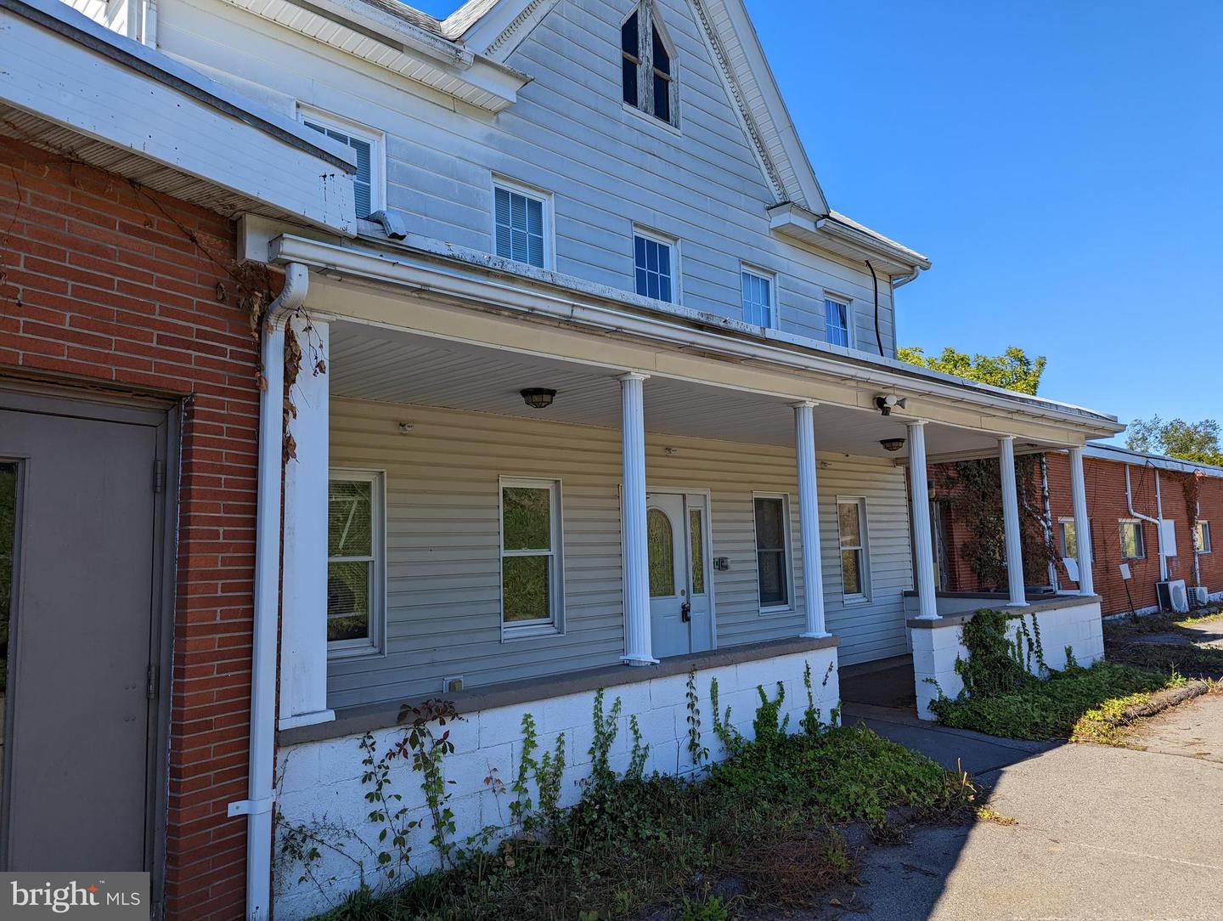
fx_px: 849
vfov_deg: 56.9
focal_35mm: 24
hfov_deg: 71.5
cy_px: 460
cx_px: 612
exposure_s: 1/1508
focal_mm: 6.81
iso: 44
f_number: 1.85
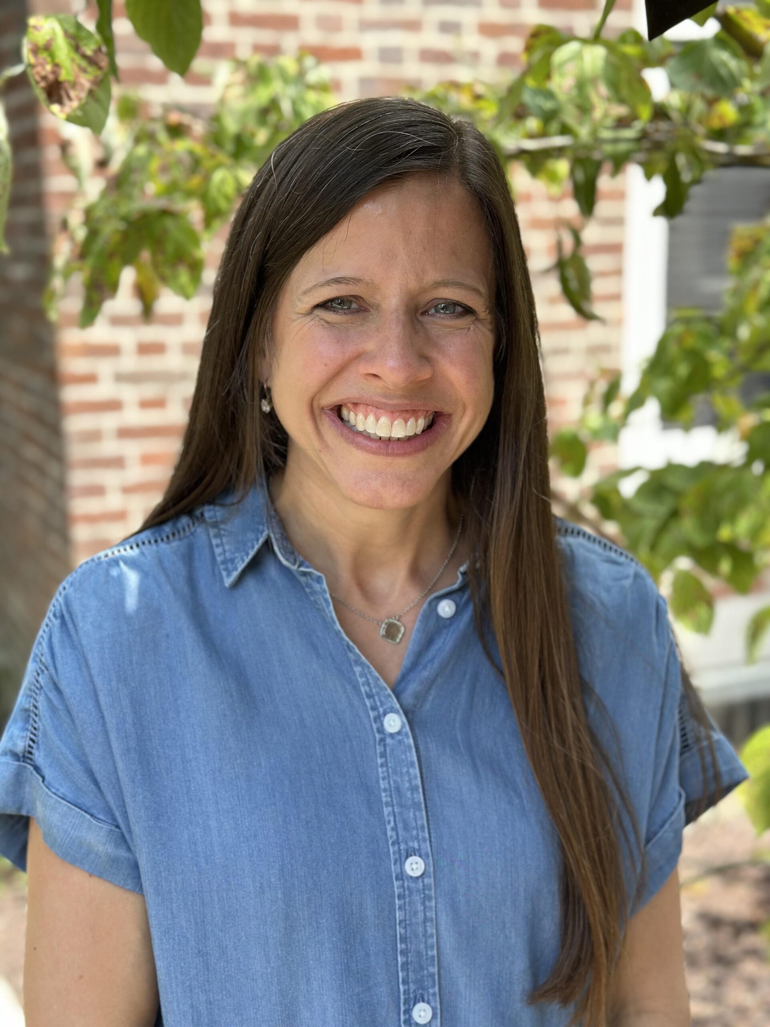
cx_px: 385
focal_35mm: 48
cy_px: 514
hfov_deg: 30.3
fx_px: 1424
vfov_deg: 39.7
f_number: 1.78
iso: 80
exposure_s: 1/332
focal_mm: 6.86
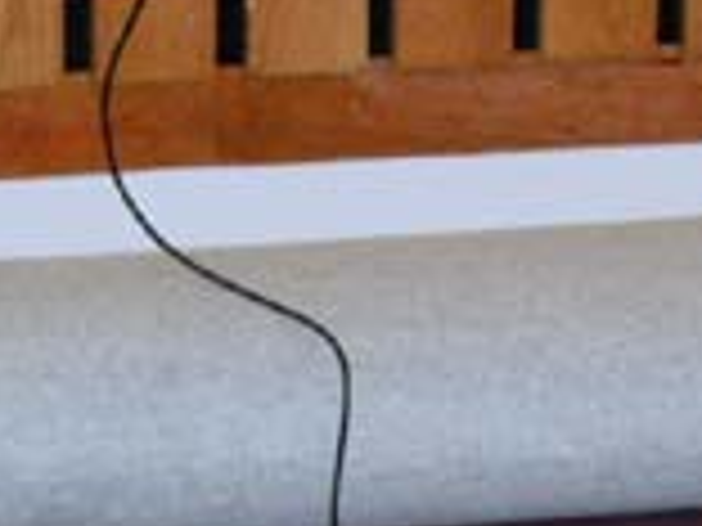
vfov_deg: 5.0
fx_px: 6084
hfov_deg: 6.6
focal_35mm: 300
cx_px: 686
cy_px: 382
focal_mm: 17.8
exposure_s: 1/125
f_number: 3.3
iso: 100
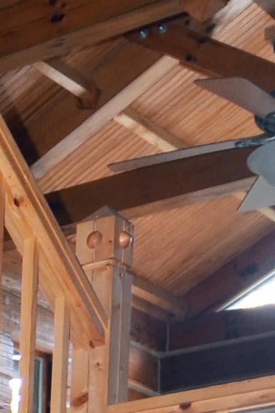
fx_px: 1489
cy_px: 845
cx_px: -466
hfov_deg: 9.1
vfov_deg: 13.4
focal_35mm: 130
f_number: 4
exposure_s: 1/60
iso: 400
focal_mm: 12
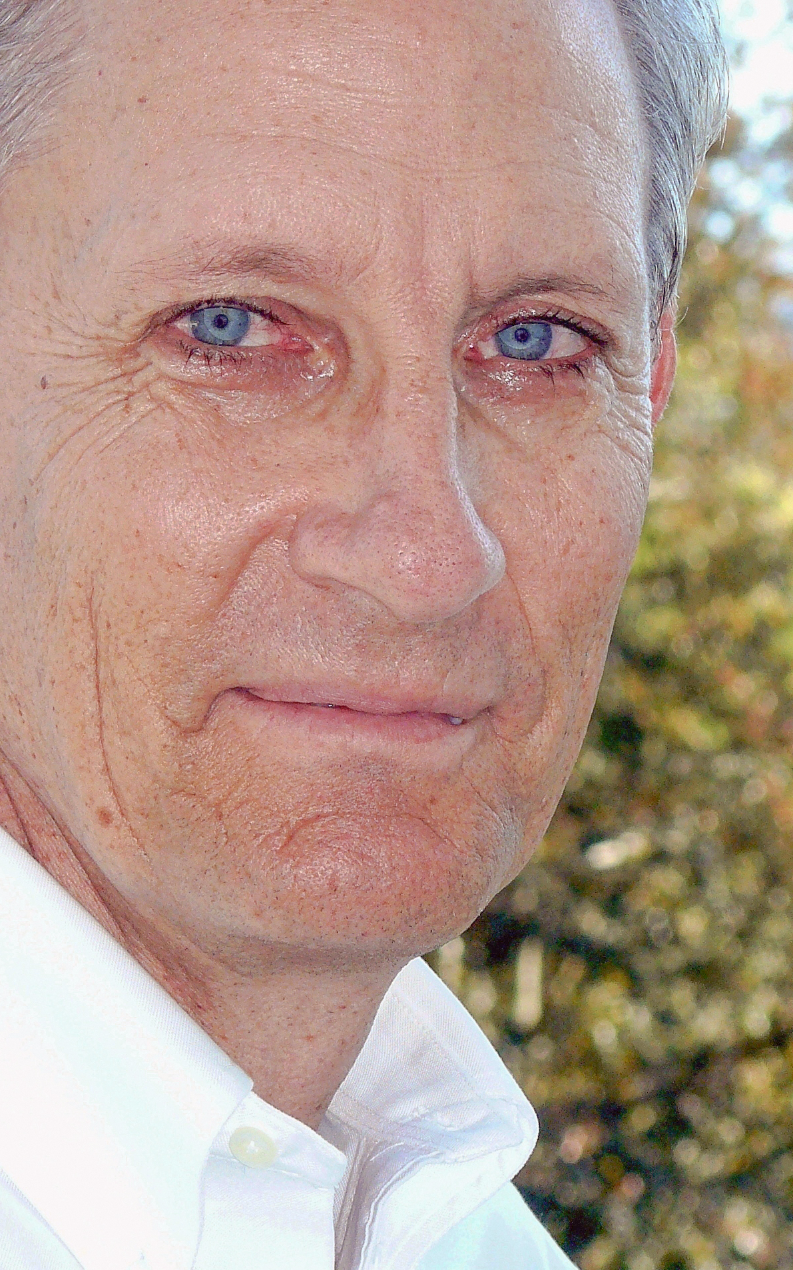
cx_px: 147
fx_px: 8508
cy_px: 580
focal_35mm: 246
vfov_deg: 8.5
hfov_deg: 5.3
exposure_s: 1/125
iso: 160
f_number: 4
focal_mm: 24.1
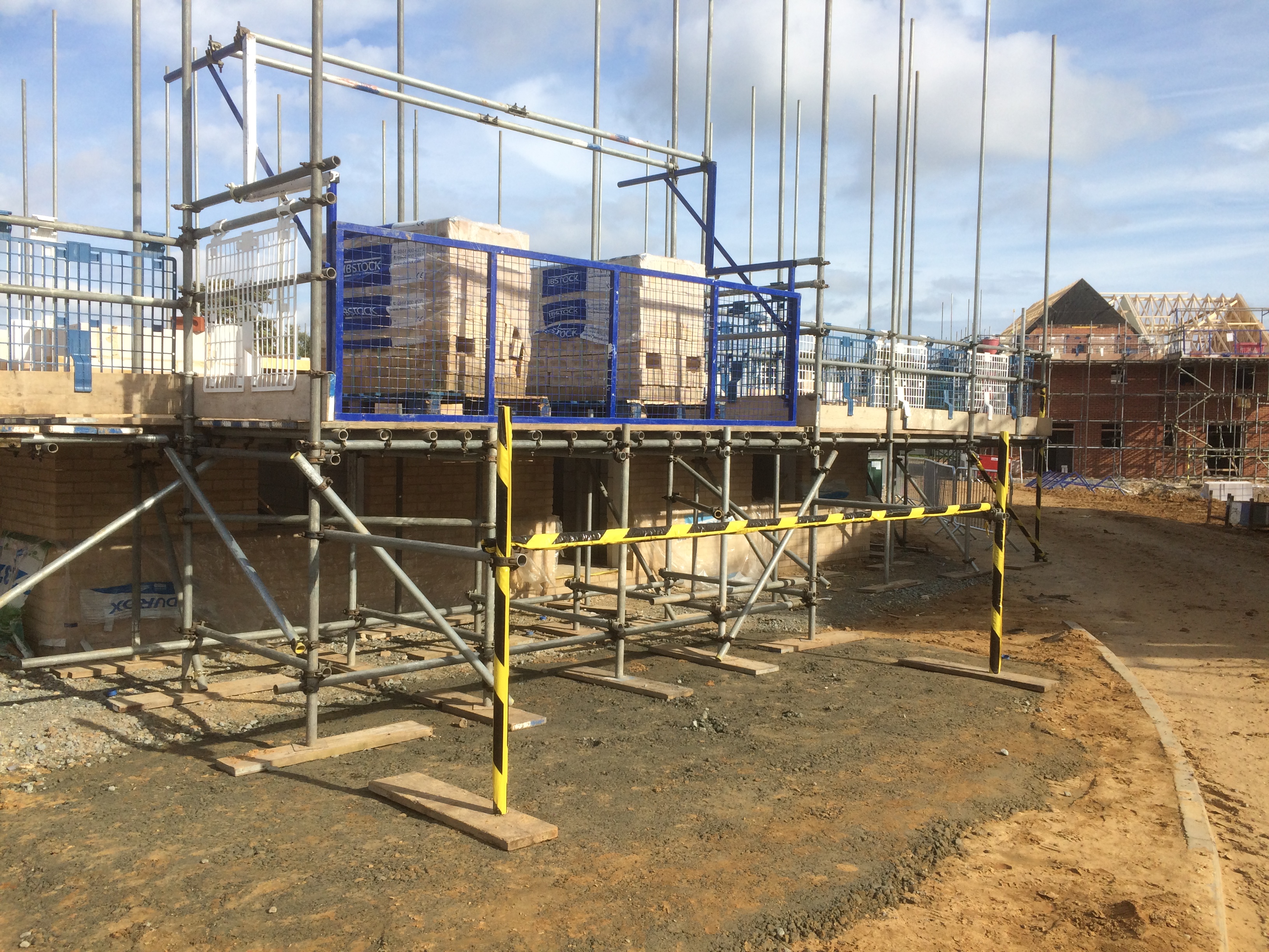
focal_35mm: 29
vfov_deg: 48.2
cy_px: 476
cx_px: 634
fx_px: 1063
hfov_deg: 61.7
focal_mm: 4.15
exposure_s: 1/2053
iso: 32
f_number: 2.2
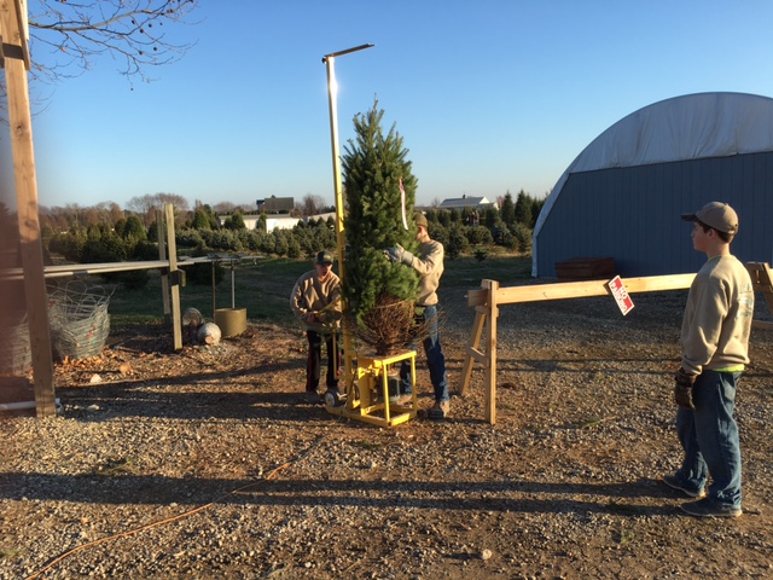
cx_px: 386
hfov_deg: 61.7
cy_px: 290
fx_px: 648
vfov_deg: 48.2
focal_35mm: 29
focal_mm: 4.15
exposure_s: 1/625
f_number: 2.2
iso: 25
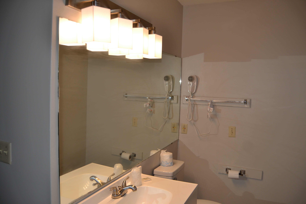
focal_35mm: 27
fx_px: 229
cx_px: 153
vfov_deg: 47.9
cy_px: 102
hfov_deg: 67.4
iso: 200
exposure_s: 1/125
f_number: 4
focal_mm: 18
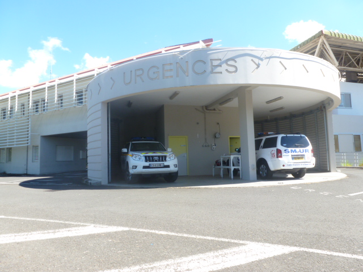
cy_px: 136
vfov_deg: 56.8
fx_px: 252
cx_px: 182
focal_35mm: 24
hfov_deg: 71.6
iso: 100
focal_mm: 4.3
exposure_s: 1/200
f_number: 4
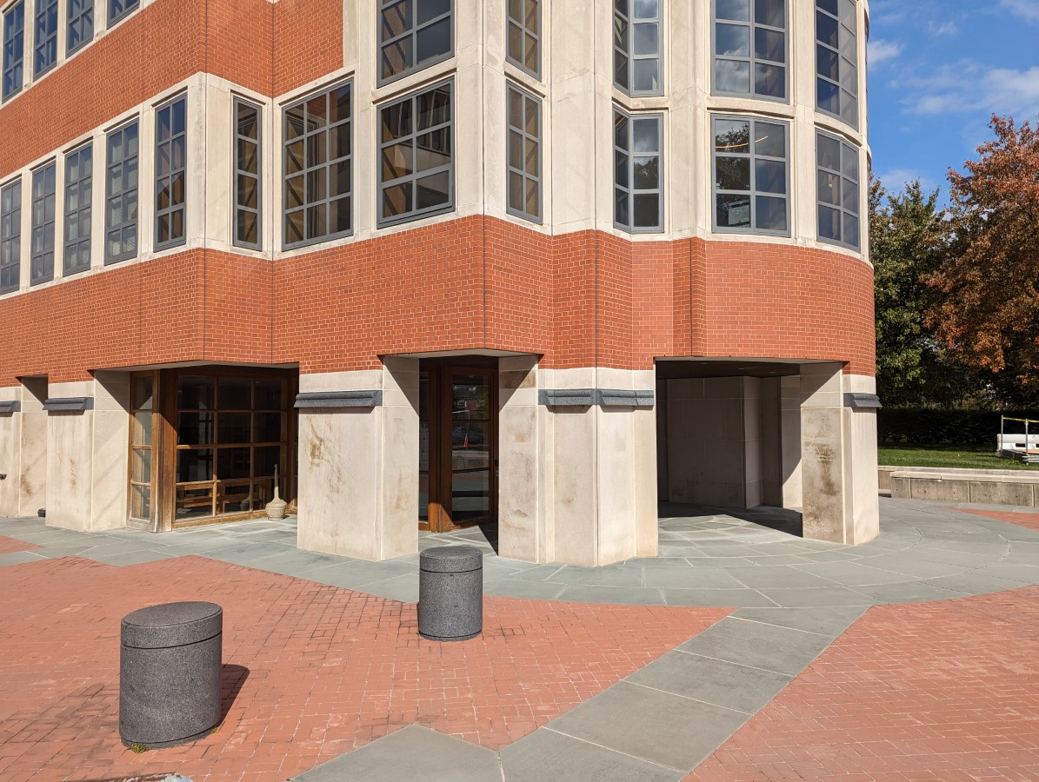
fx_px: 721
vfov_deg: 56.9
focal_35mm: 24
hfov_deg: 71.5
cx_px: 520
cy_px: 391
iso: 48
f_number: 1.85
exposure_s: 1/3058
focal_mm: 6.81
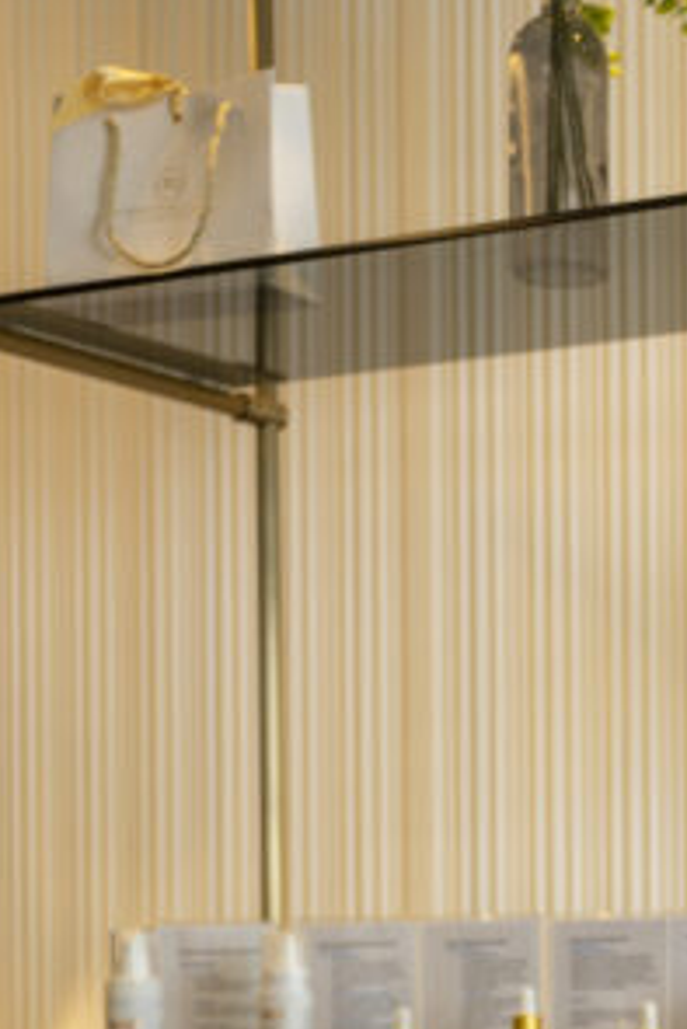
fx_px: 3023
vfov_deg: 18.1
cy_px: 1325
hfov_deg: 12.5
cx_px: 964
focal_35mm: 106
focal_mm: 30.5
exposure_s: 1/100
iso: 160
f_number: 2.8
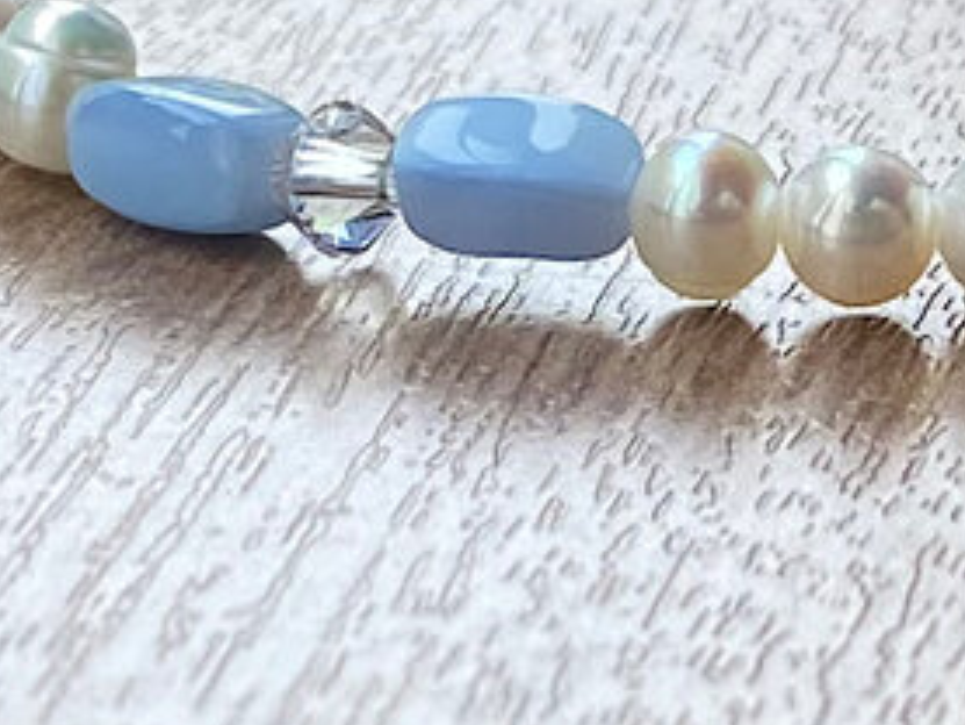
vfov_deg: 22.9
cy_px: -91
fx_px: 1673
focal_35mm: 60
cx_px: 791
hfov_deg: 31.2
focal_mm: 4.25
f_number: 1.8
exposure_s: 1/549
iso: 32
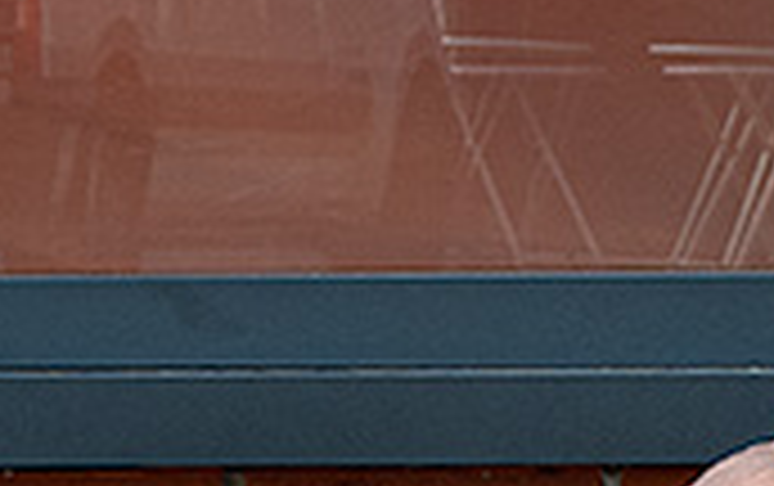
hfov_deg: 6.0
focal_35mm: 332
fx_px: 7012
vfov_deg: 4.0
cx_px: 1976
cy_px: 61
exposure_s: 1/160
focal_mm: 25
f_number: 5.6
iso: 200
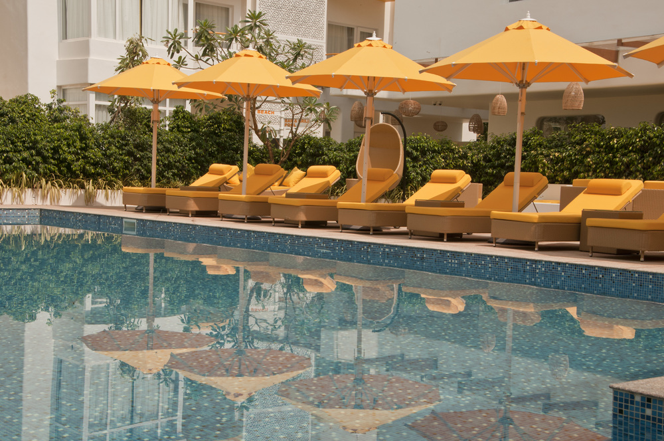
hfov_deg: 35.1
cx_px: 332
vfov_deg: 23.7
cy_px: 220
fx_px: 1050
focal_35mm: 57
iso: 200
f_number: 16
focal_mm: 38
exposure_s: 1/180
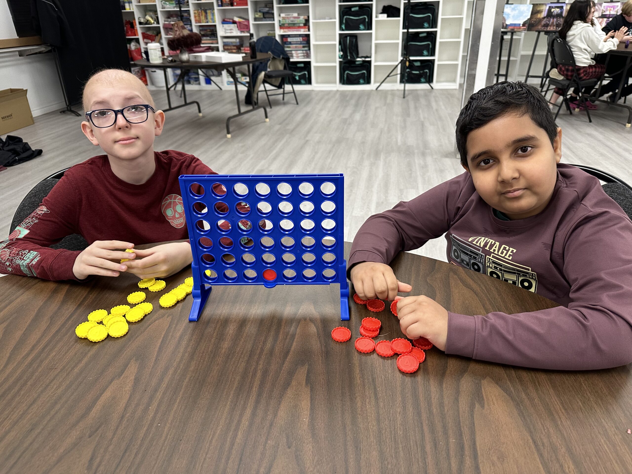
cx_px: 316
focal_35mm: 24
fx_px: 438
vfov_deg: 56.8
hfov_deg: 71.6
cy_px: 237
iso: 200
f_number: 1.78
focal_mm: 6.86
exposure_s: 1/120
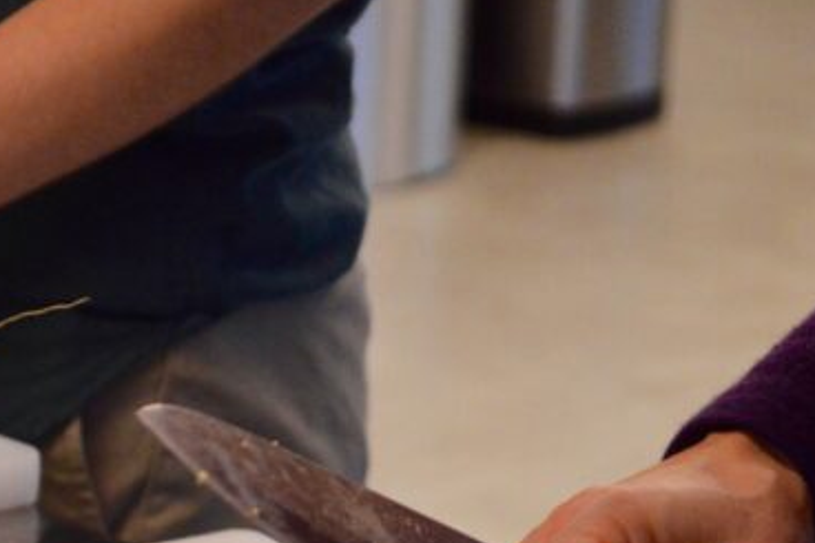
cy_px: 657
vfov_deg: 6.0
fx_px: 5191
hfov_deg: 8.9
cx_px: 9
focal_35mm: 229
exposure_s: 1/60
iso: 1100
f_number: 5.6
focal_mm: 55
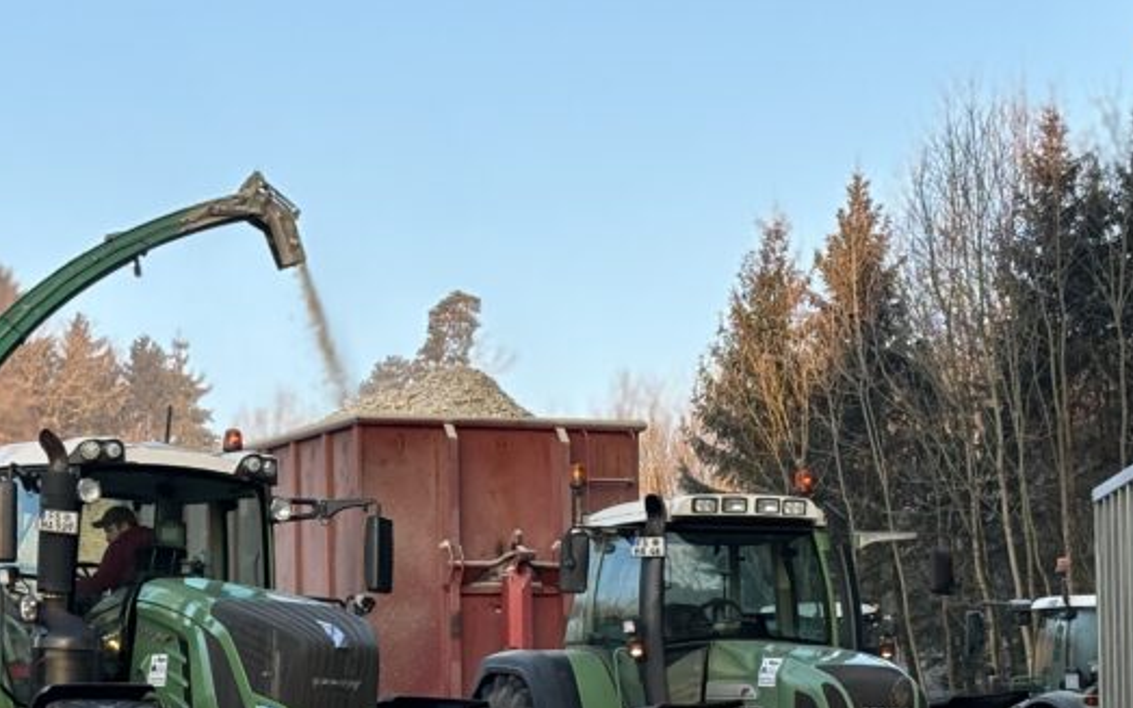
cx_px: 533
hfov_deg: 19.3
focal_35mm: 108
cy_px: 580
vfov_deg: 12.1
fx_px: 3335
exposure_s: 1/475
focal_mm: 5.96
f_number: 1.6
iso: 32
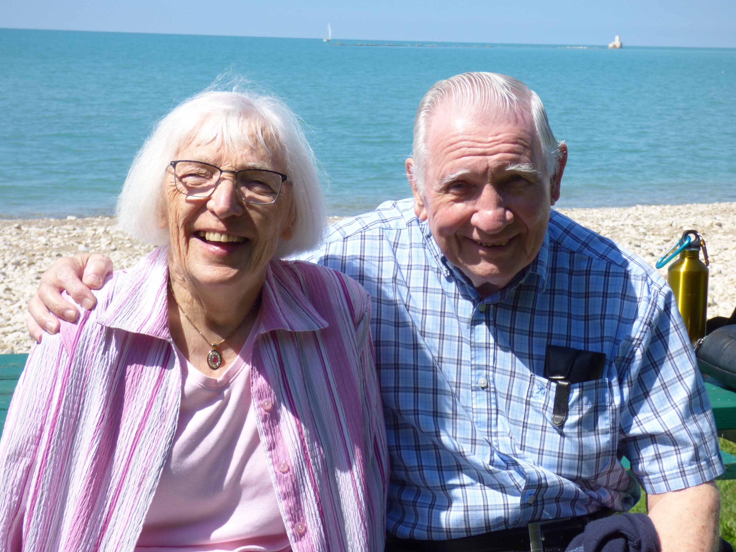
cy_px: 275
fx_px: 1573
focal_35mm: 74
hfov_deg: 26.3
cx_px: 368
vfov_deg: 19.9
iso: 100
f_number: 4.4
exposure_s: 1/800
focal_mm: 13.11
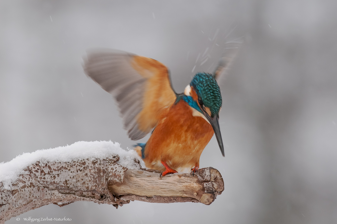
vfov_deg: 3.0
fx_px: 4207
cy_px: 112
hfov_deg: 4.6
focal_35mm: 450
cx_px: 168
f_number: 8
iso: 320
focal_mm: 300
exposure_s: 1/250
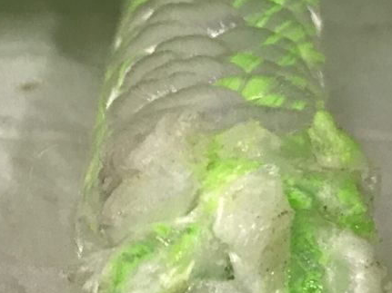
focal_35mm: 133
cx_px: 121
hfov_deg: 14.8
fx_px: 1506
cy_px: 172
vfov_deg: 11.1
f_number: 1.8
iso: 40
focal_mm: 3.99
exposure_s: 1/20
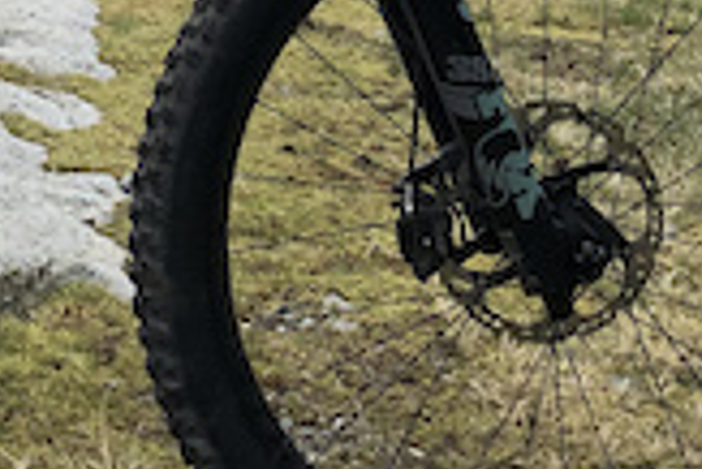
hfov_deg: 14.3
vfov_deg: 9.1
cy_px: -430
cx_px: 172
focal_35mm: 143
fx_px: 2791
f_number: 1.8
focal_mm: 3.99
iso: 20
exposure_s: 1/665
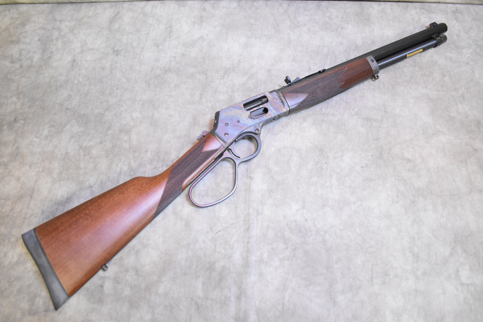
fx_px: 402
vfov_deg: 43.6
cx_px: 242
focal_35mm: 30
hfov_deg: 61.9
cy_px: 161
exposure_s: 1/20
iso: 3200
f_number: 3.8
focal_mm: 20
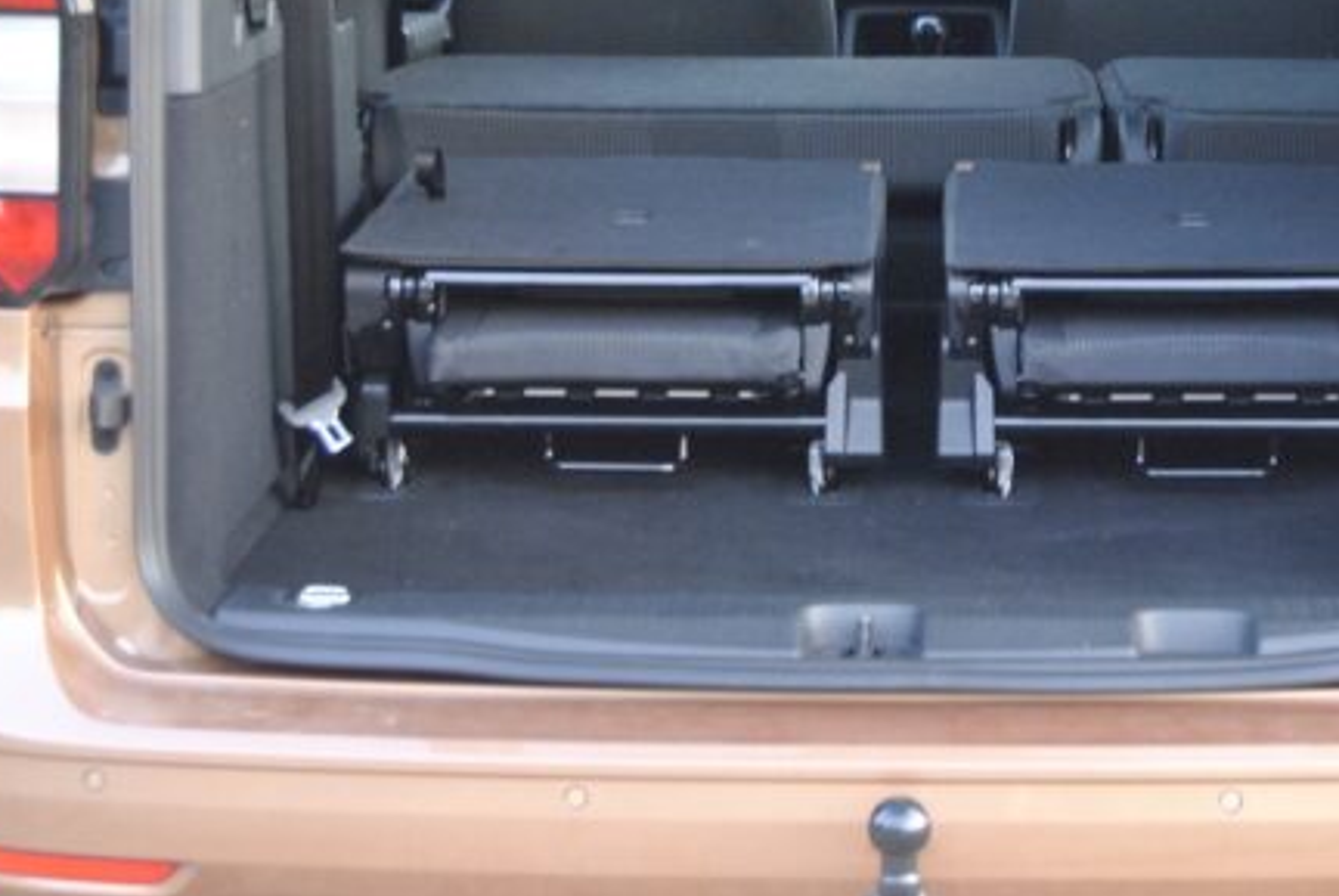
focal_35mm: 120
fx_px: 4468
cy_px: 68
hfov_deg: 17.0
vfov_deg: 11.4
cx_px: 880
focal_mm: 42
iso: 800
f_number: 5
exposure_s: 1/30
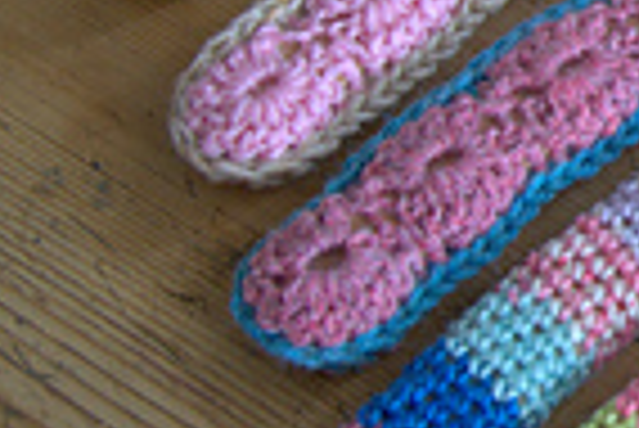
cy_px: 9
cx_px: 1026
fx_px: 2825
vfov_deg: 8.6
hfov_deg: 12.2
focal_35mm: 159
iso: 2000
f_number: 4.2
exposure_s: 1/50
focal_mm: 45
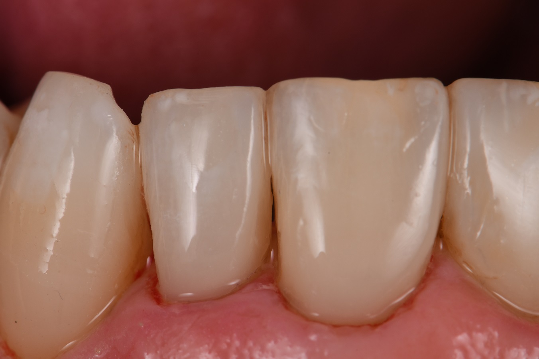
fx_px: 2349
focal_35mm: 157
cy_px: 180
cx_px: 270
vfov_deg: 8.7
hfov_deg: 13.1
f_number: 32
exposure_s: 1/160
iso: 200
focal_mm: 105
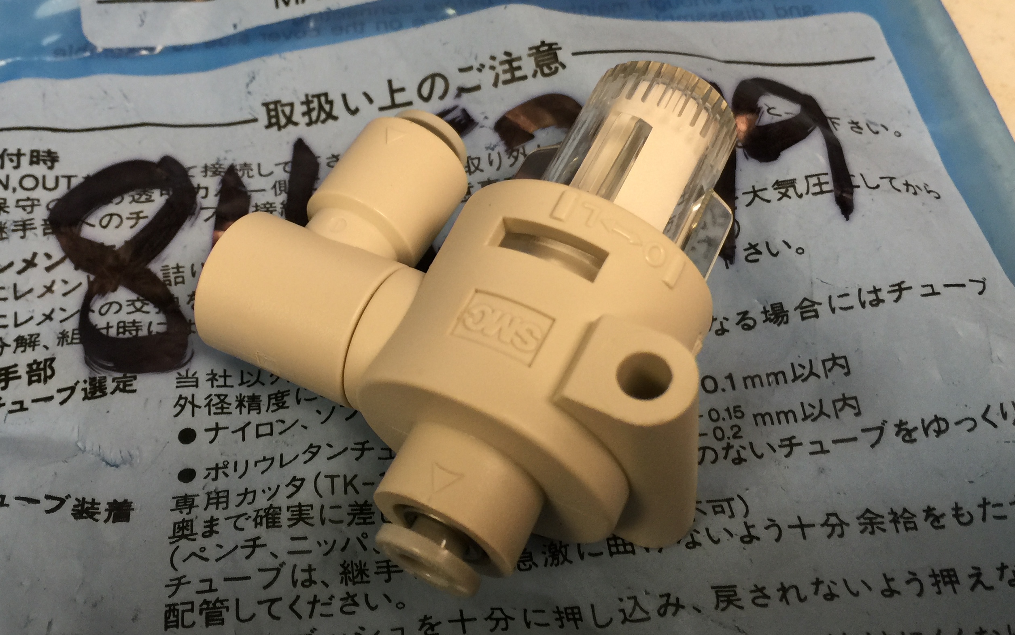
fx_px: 1107
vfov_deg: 31.8
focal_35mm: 40
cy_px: 213
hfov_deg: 48.9
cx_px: 401
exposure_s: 1/30
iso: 50
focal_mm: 4.15
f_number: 2.2
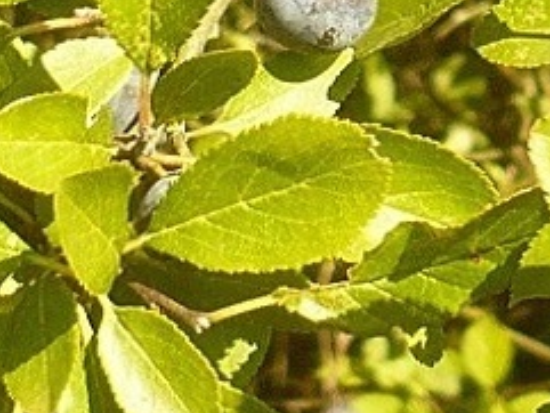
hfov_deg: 11.2
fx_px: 2766
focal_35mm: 174
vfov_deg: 8.4
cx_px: 548
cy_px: -139
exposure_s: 1/500
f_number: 2.8
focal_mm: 5.8
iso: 100
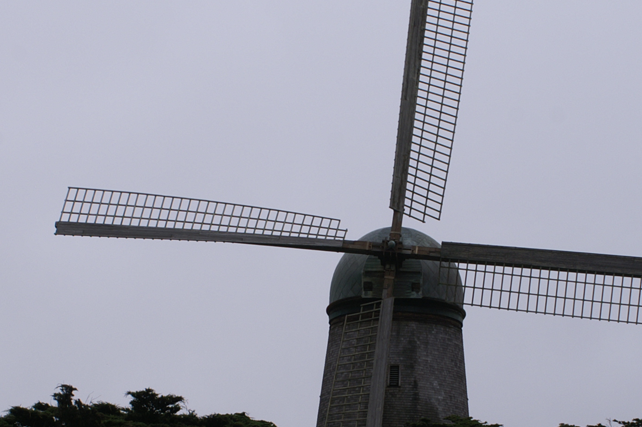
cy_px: 301
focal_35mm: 114
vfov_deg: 12.0
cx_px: 354
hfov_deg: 17.9
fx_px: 2033
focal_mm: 35
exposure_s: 1/160
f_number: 13
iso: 100
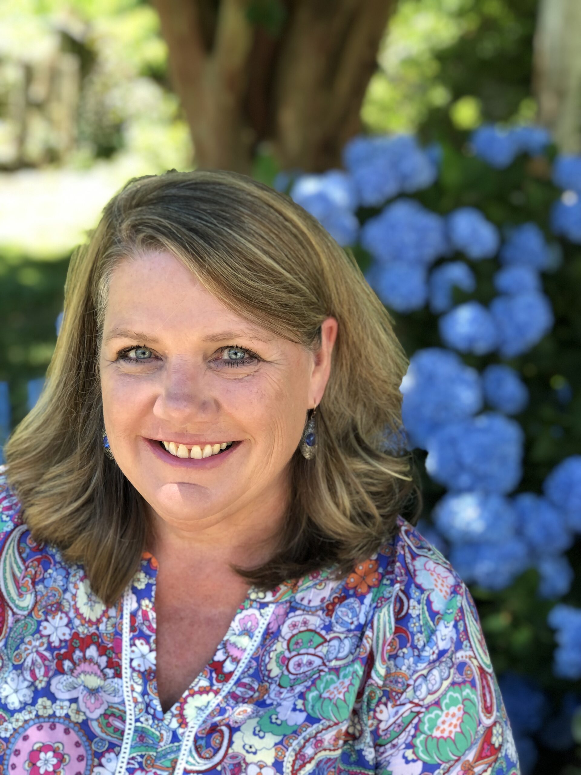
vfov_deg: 33.8
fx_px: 1276
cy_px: 388
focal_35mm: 57
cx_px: 290
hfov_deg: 25.7
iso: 25
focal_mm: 6.6
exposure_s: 1/60
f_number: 2.8
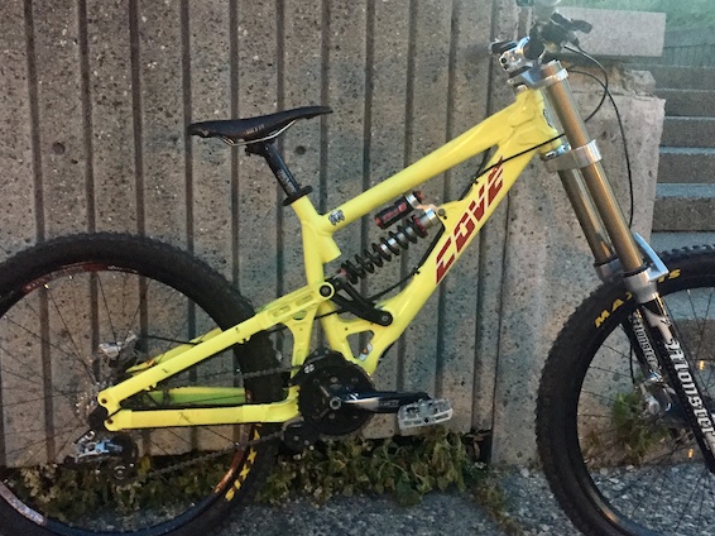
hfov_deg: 45.7
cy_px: 274
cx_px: 393
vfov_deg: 35.1
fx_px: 847
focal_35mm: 41
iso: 400
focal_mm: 4.15
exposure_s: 1/15
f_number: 2.2
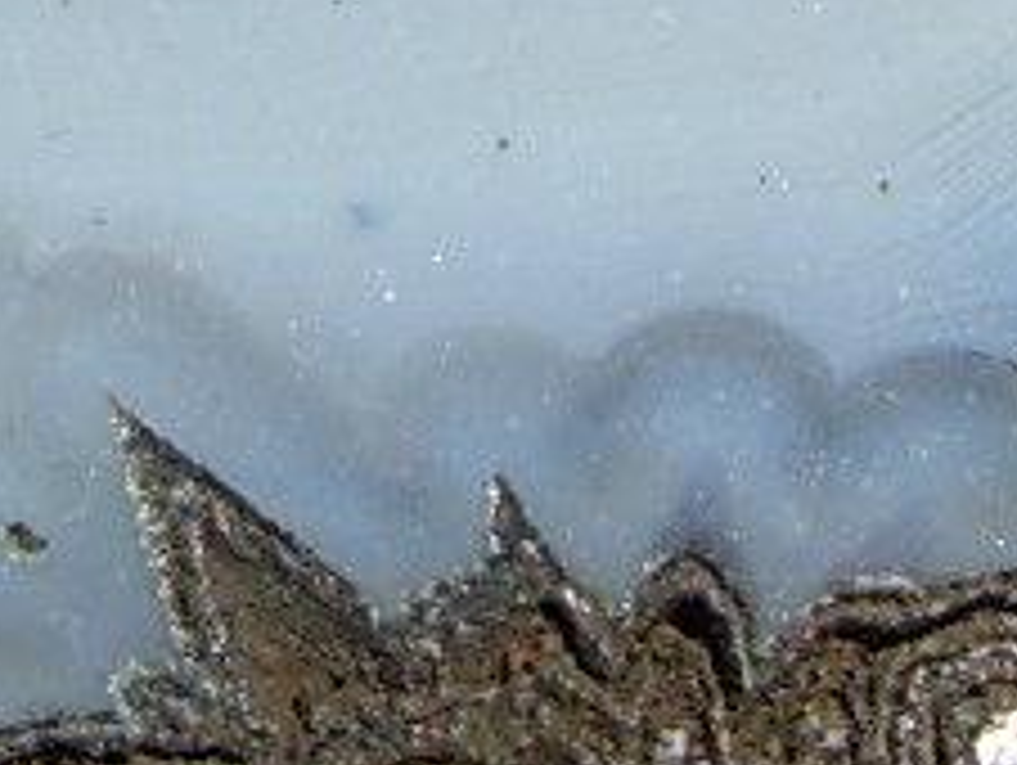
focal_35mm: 172
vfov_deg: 8.3
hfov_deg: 11.5
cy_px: -630
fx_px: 5059
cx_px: 756
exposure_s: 1/1117
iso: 50
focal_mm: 6.3
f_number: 4.9
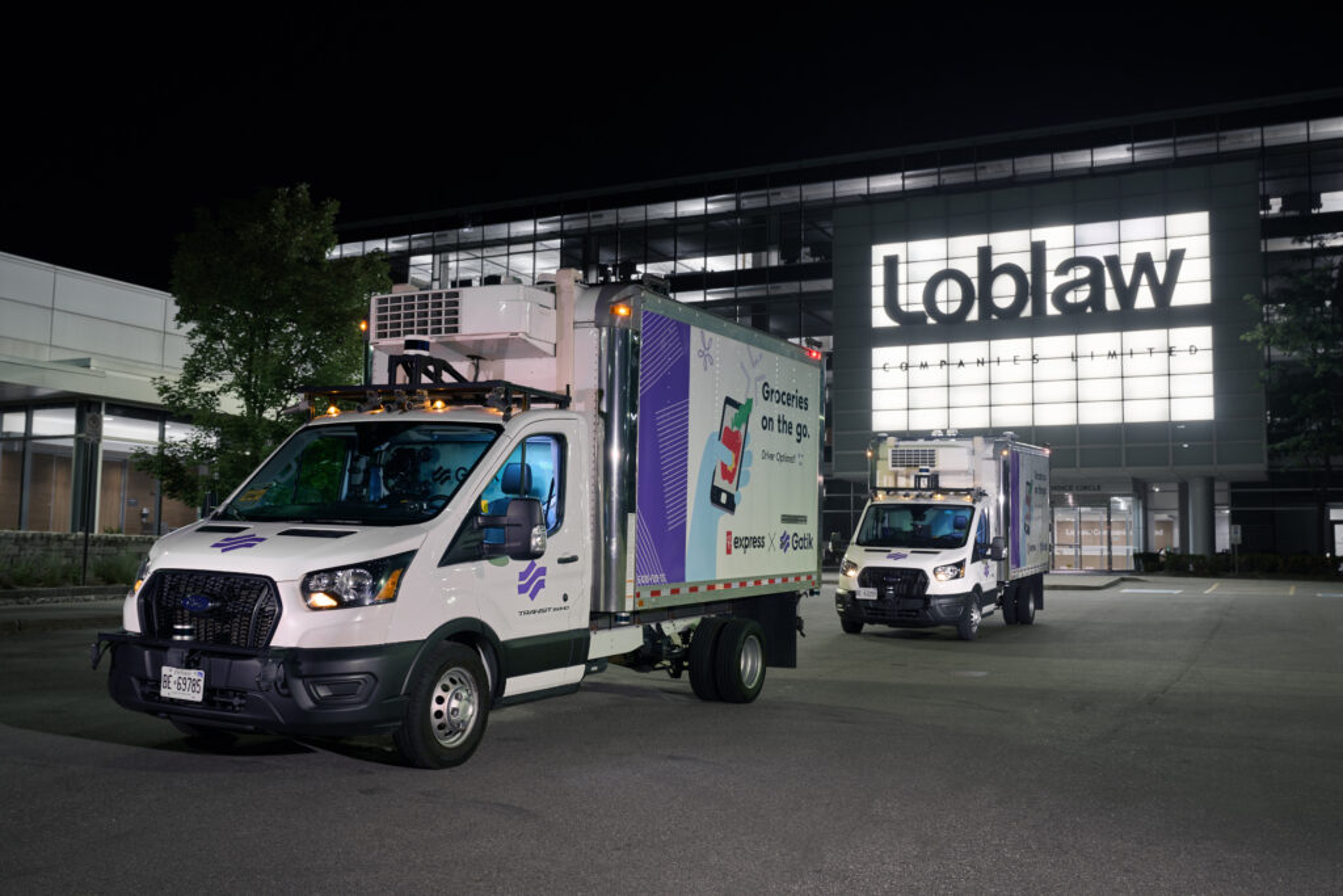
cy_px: 448
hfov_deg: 57.2
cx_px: 672
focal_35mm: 33
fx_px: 1231
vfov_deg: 40.0
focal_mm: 33
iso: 100
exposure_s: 1/1.59
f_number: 5.6
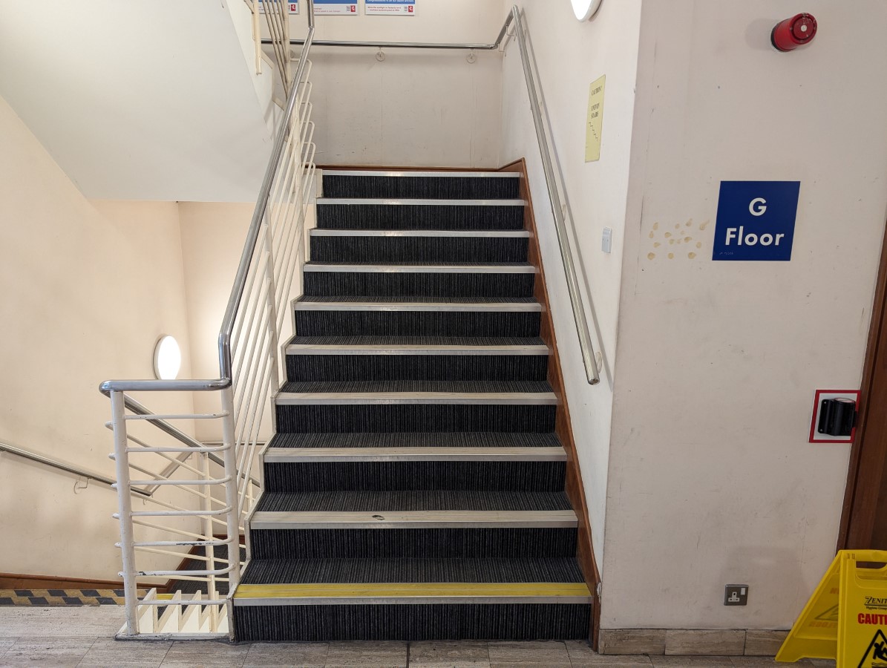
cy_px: 334
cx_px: 444
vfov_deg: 56.9
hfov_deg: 71.5
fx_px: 616
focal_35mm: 24
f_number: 1.85
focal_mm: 6.81
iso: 190
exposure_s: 1/25
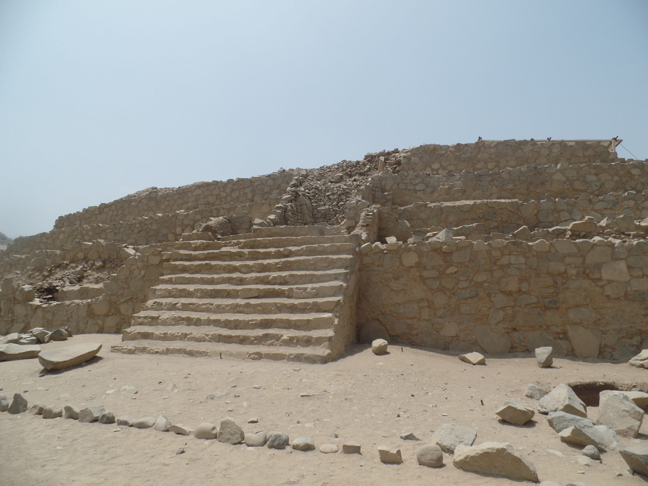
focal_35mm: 23
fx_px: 431
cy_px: 243
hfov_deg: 73.9
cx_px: 324
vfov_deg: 58.9
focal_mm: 4.1
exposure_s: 1/1500
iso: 80
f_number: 3.5
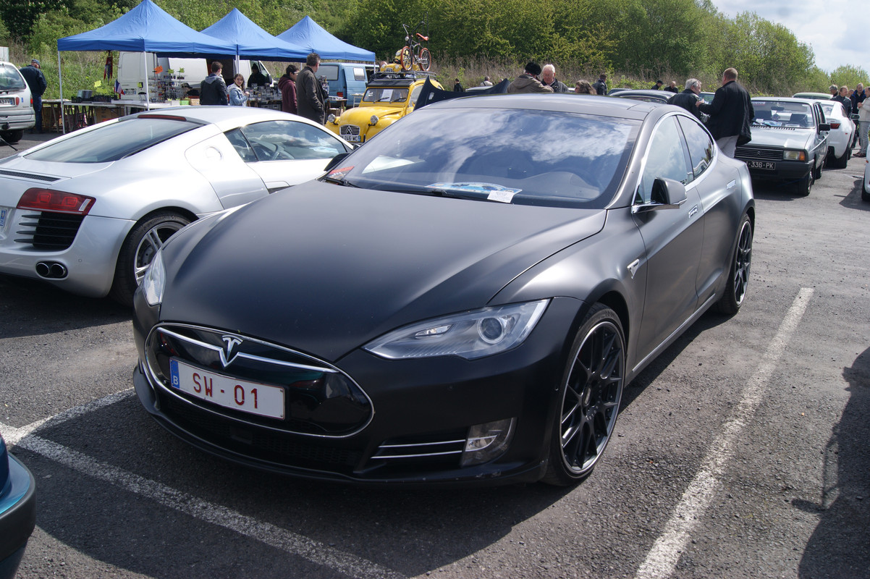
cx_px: 435
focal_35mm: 33
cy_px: 290
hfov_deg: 57.2
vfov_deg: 39.9
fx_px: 797
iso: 100
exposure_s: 1/160
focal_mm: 22
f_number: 10
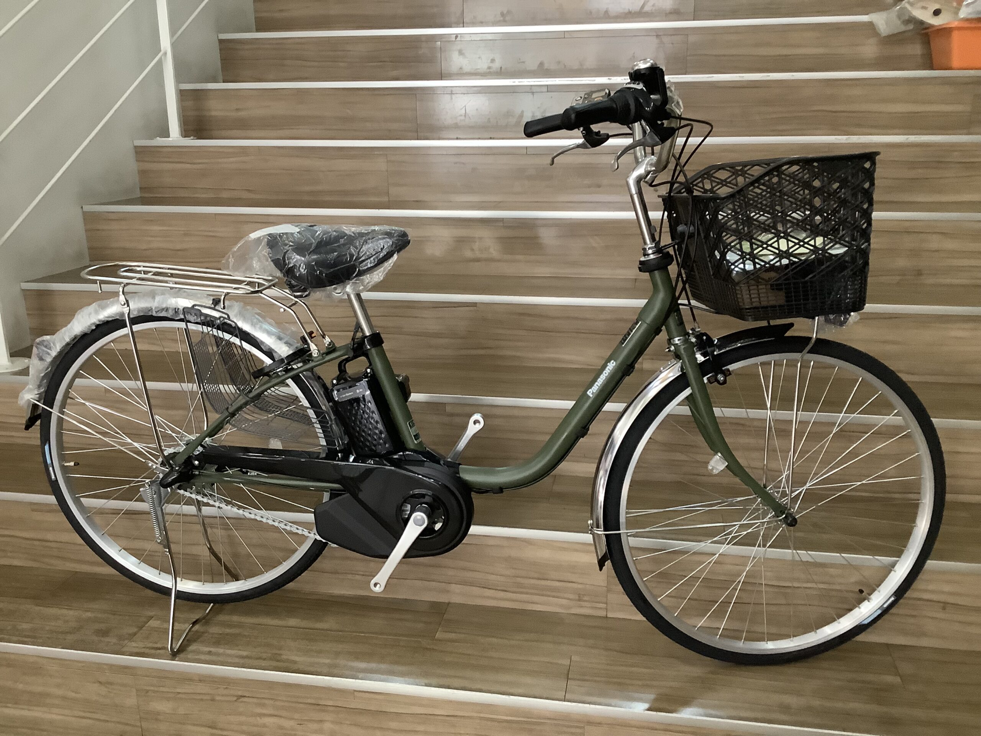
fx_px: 879
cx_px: 490
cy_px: 368
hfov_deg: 58.4
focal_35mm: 31
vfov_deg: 45.4
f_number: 2.4
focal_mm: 3.3
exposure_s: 1/60
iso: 320
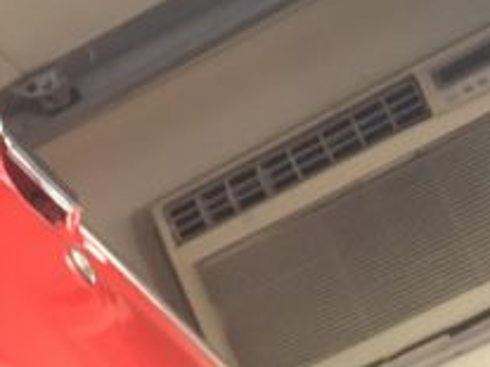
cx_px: -673
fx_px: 2278
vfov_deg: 8.7
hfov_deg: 10.6
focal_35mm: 161
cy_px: 743
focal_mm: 4.15
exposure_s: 1/30
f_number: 2.2
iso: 40
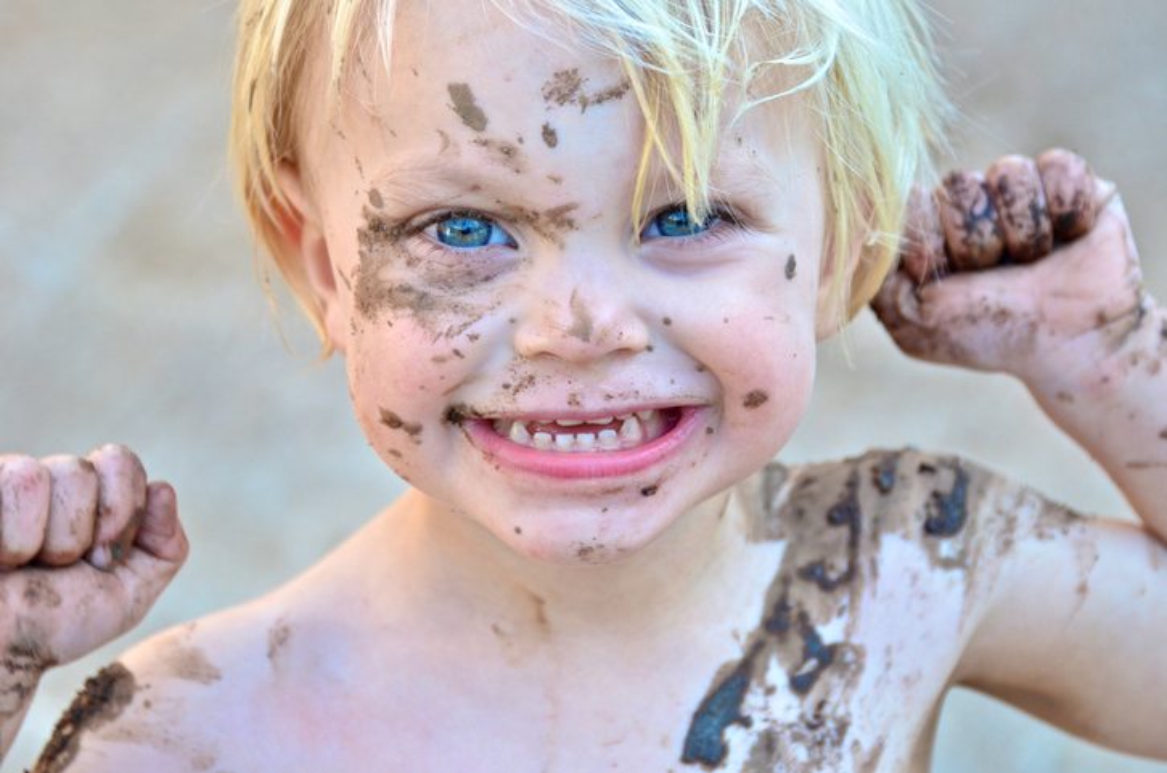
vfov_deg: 6.3
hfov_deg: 9.5
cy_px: 386
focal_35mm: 218
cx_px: 584
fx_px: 7037
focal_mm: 145
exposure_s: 1/200
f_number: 5.6
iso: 640
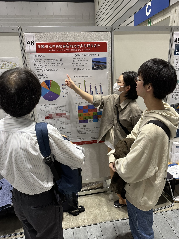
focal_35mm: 24
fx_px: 165
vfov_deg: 71.6
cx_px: 90
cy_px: 120
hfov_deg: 56.8
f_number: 1.78
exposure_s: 1/50
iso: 125
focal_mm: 6.86
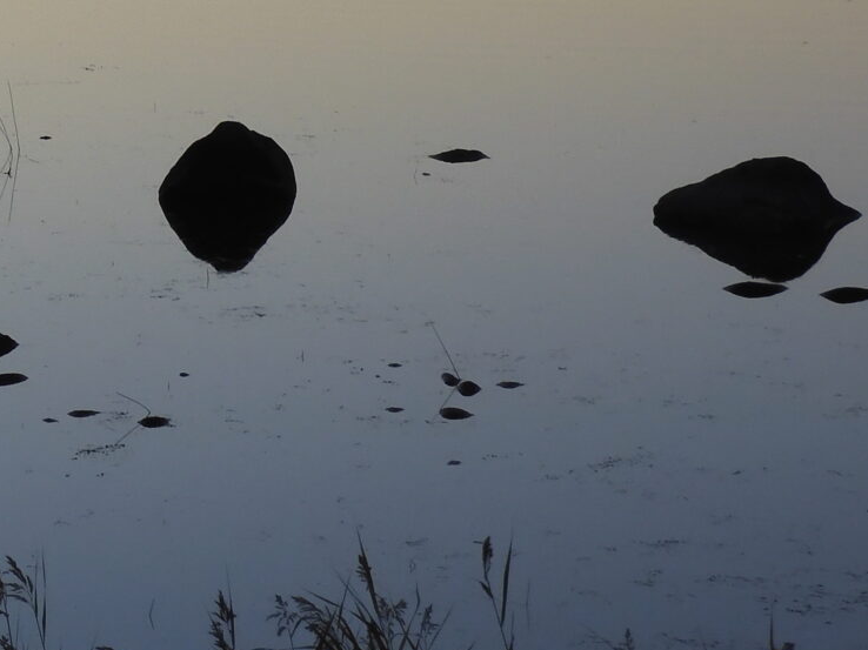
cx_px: -291
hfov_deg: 8.3
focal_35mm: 236
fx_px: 5916
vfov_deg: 6.2
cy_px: -226
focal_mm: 15.2
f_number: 5
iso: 100
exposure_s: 1/125
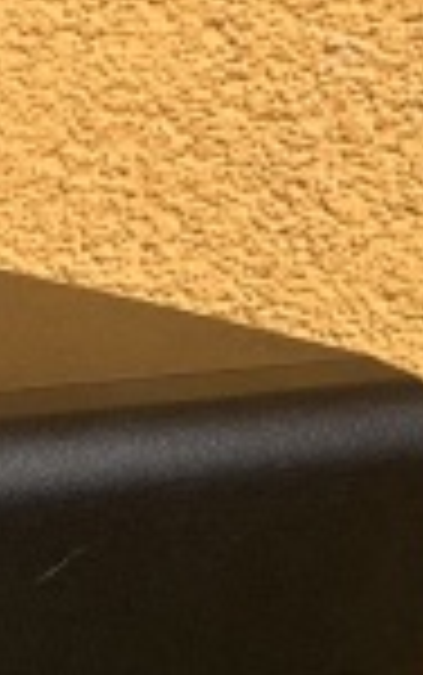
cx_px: -418
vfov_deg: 11.7
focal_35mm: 166
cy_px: 1170
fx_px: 3056
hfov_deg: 7.6
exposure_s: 1/1404
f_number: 2.4
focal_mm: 3.3
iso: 25
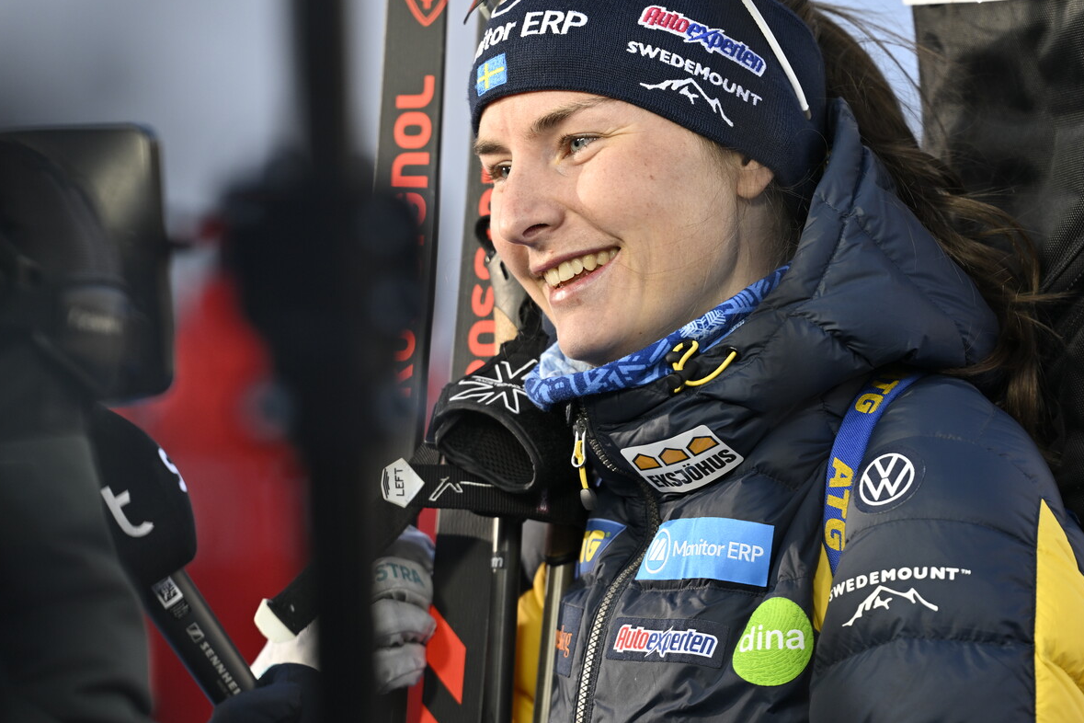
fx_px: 16349
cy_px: 354
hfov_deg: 3.8
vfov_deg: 2.5
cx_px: 626
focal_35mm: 543
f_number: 3.5
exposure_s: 1/800
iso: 320
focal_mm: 400
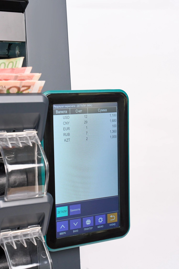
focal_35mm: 61
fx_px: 455
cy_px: 134
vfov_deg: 32.9
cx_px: 90
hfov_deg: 22.3
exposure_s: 1/200
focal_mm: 61
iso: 1000
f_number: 8
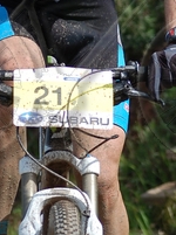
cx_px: 84
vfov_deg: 4.2
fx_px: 3203
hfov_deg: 3.1
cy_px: 61
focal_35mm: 471
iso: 200
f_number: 4.5
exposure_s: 1/1000
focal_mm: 82
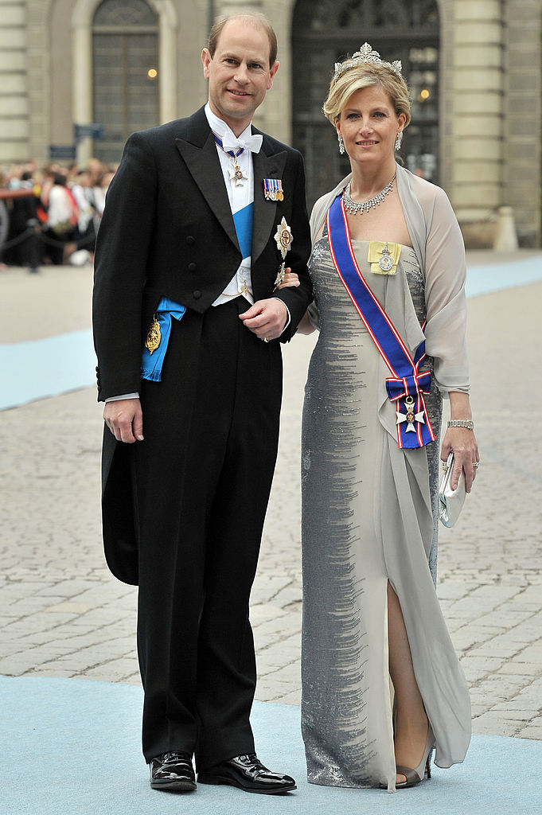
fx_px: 3054
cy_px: 408
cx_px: 271
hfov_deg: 10.1
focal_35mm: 135
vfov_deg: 15.2
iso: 640
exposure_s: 1/800
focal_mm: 135
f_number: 7.1
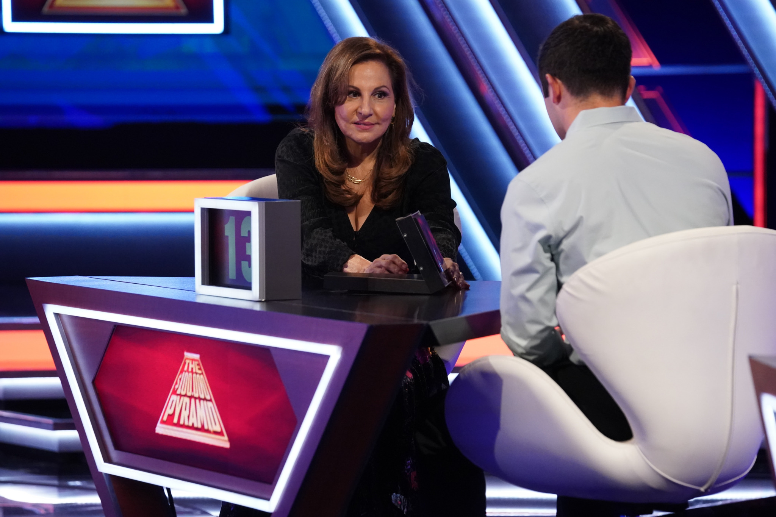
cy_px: 258
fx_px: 4009
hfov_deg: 11.1
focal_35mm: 186
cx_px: 388
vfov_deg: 7.4
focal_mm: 186
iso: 8000
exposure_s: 1/400
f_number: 5
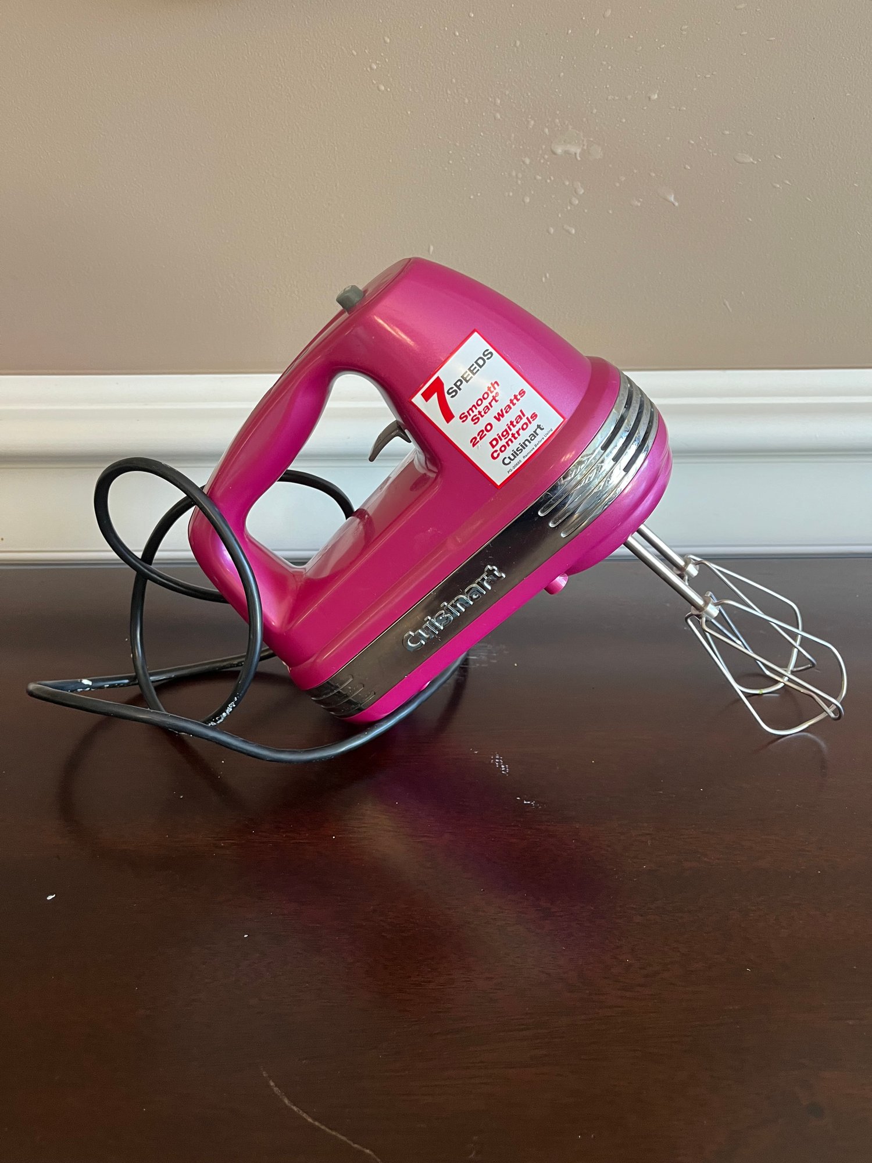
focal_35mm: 26
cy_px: 582
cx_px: 436
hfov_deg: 53.1
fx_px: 873
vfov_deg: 67.3
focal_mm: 5.1
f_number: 1.6
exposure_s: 1/60
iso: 200
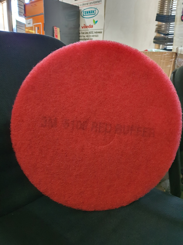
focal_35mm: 26
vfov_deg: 67.3
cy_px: 122
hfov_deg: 53.1
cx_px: 92
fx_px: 183
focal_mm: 4.3
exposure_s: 1/25
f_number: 1.5
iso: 640
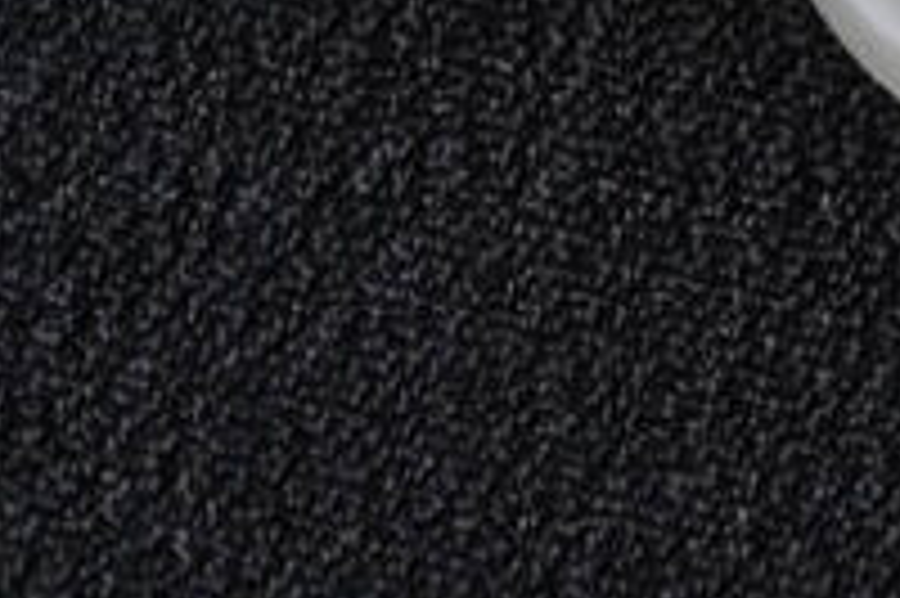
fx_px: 7916
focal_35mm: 317
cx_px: 842
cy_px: -409
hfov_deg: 6.5
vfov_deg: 4.3
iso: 100
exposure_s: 1/80
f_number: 13
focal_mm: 55
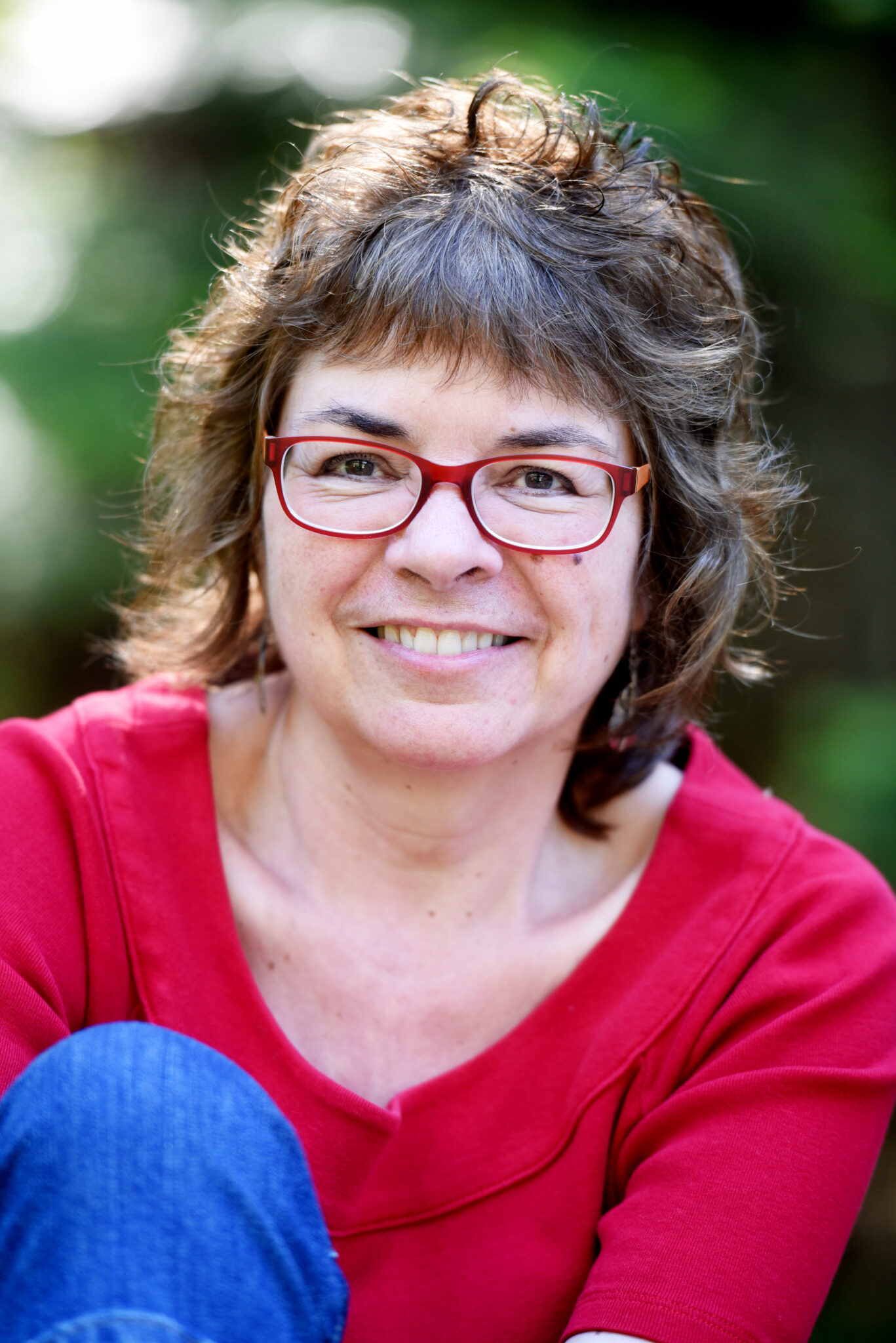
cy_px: 672
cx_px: 448
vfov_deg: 11.4
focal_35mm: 180
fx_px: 6714
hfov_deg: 7.6
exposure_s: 1/250
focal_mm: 180
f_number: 2.8
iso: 800
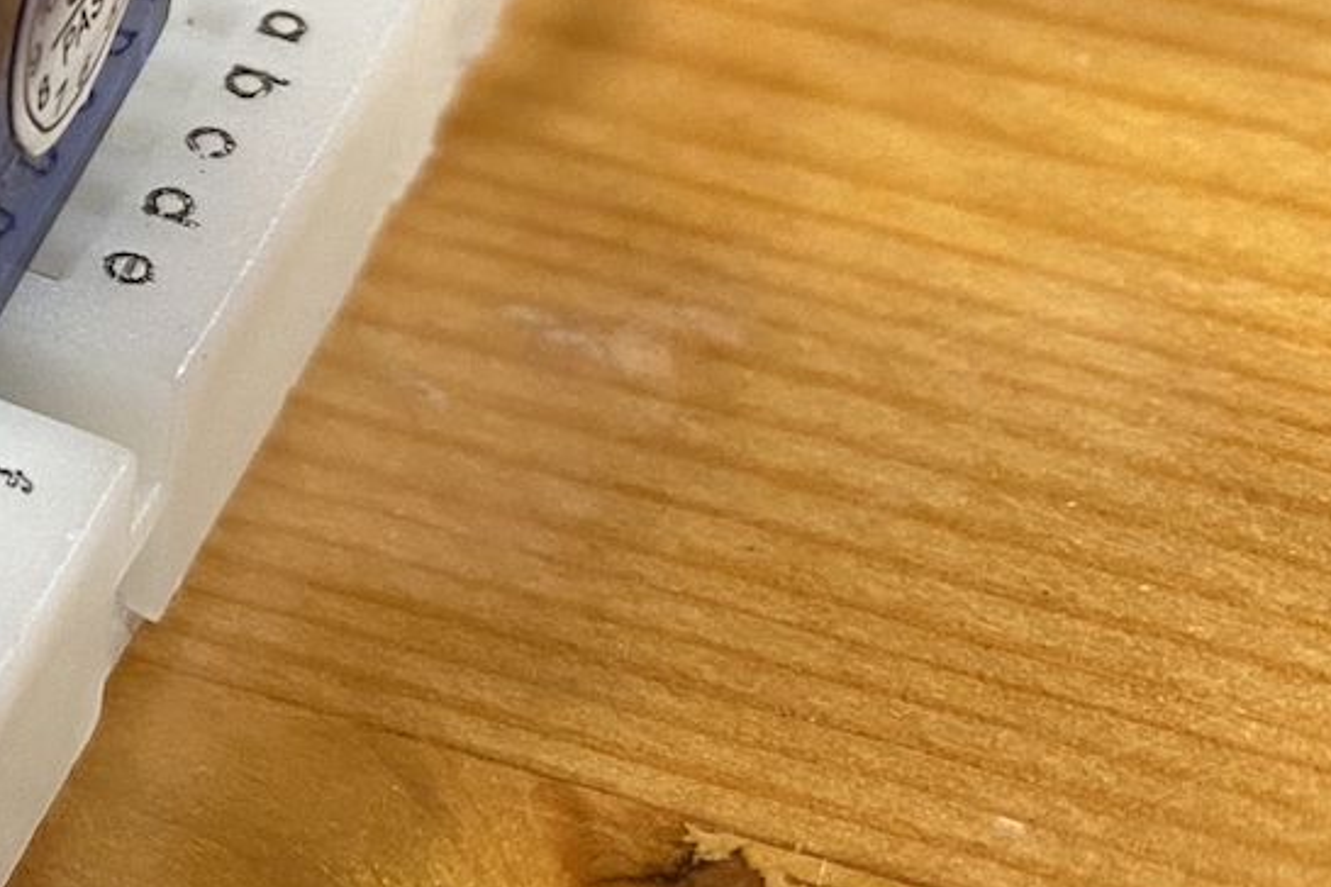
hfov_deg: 17.3
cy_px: -141
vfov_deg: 13.5
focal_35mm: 99
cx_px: -963
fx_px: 3660
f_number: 1.8
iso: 160
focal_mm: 4.25
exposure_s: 1/50
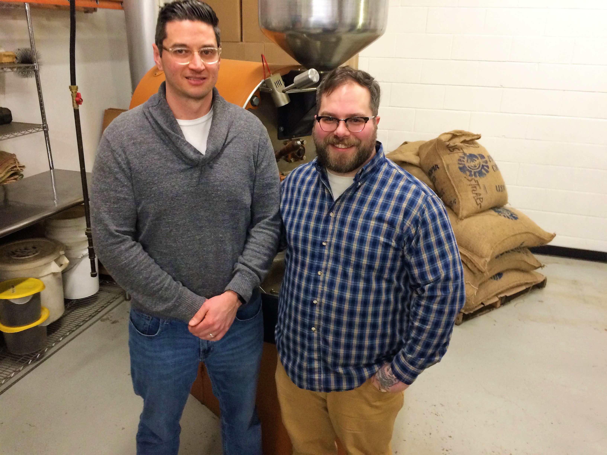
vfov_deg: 48.2
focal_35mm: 29
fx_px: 509
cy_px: 228
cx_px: 304
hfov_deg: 61.7
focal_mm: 4.15
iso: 160
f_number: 2.2
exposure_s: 1/30
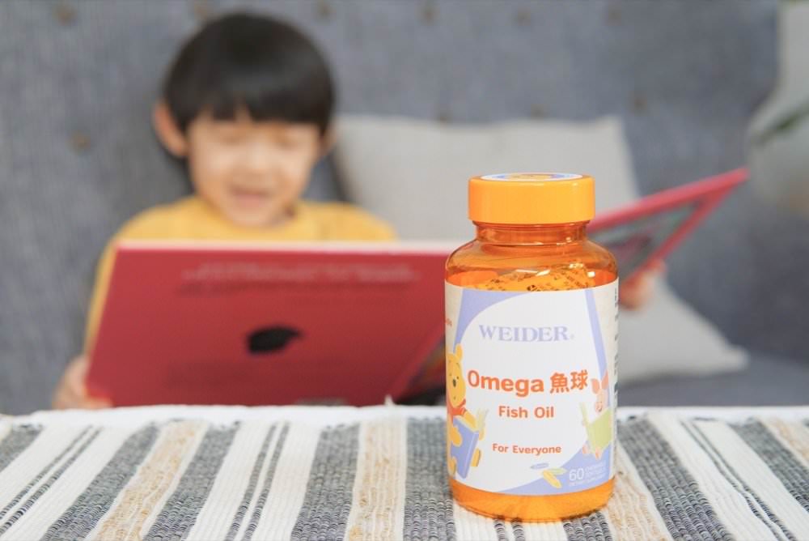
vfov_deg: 29.9
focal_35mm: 45
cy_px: 270
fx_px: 1012
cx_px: 404
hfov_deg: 43.6
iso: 400
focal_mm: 30
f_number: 4
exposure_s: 1/60
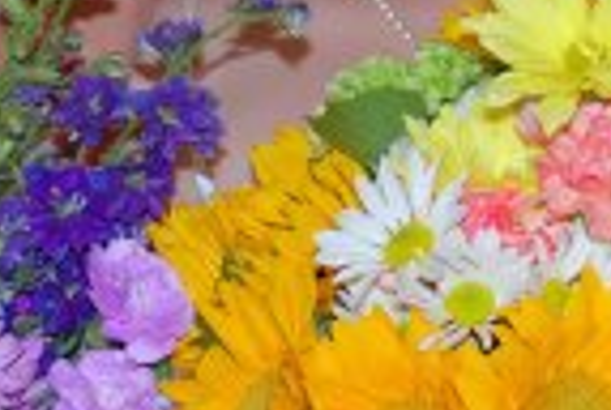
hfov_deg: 9.6
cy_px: 36
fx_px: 3657
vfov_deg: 6.4
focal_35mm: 215
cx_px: 342
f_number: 4.8
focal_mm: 32
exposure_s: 1/60
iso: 200
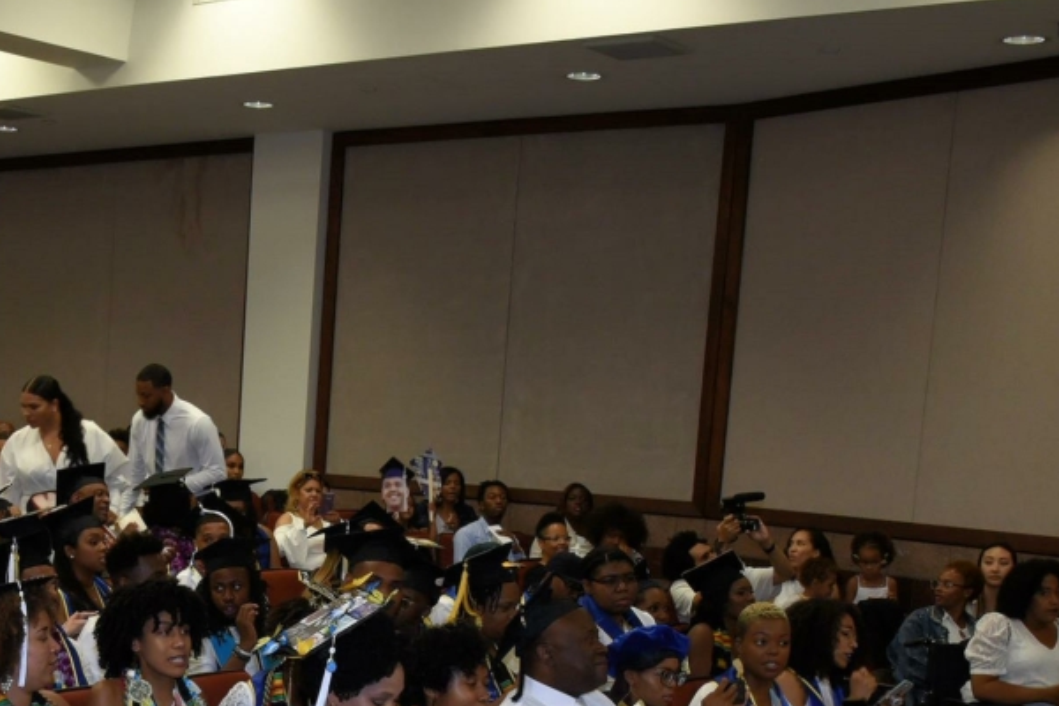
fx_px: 1765
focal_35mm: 60
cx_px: 161
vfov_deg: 21.6
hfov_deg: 32.2
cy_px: 742
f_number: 9
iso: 1600
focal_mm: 24
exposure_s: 1/60
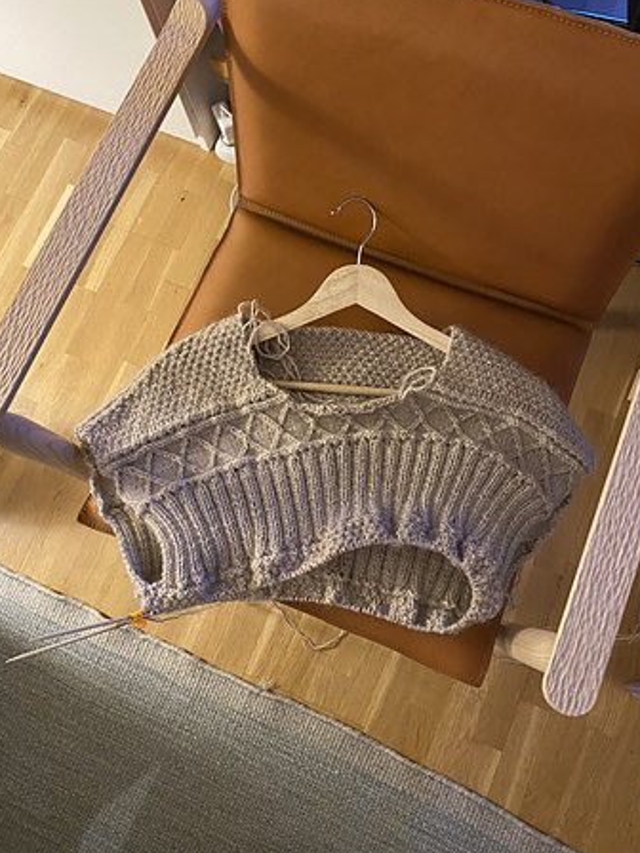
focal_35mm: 29
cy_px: 404
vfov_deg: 61.6
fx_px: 715
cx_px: 348
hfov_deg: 48.2
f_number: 1.8
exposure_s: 1/25
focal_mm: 4.25
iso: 640
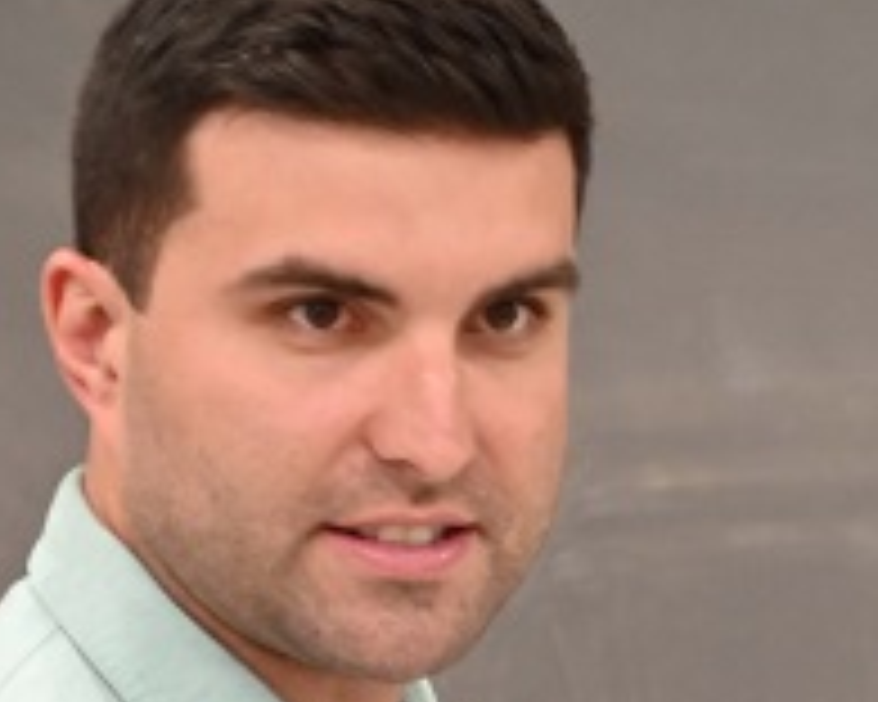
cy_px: 1530
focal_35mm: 367
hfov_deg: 5.3
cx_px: 901
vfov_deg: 4.2
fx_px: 9537
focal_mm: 85
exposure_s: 1/125
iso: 1250
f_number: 4
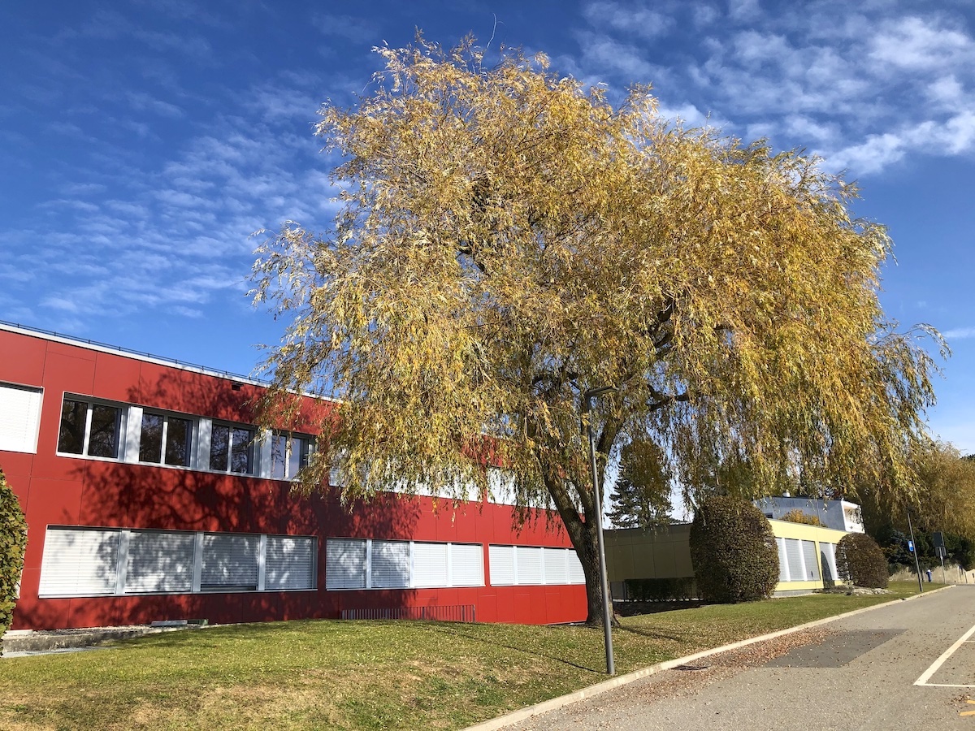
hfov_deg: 63.4
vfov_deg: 49.7
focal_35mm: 28
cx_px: 488
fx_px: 789
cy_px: 366
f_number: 1.8
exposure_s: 1/1499
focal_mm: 3.99
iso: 20
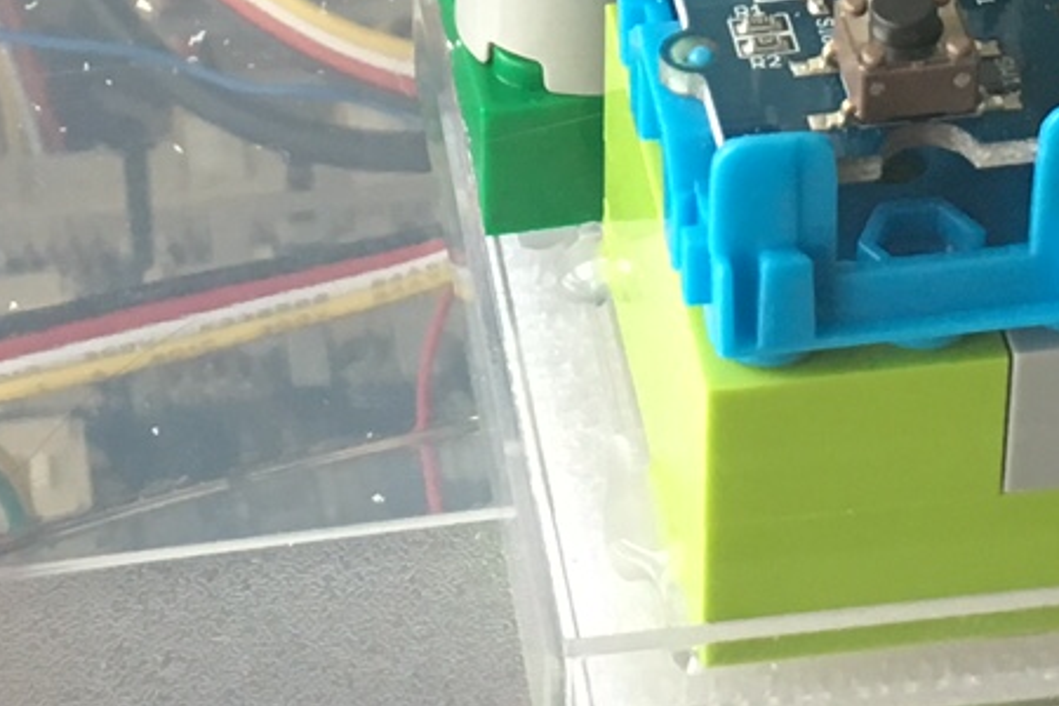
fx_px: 3971
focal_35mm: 135
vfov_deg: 9.8
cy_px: -372
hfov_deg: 15.2
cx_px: 480
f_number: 2.2
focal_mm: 4.15
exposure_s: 1/30
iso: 100
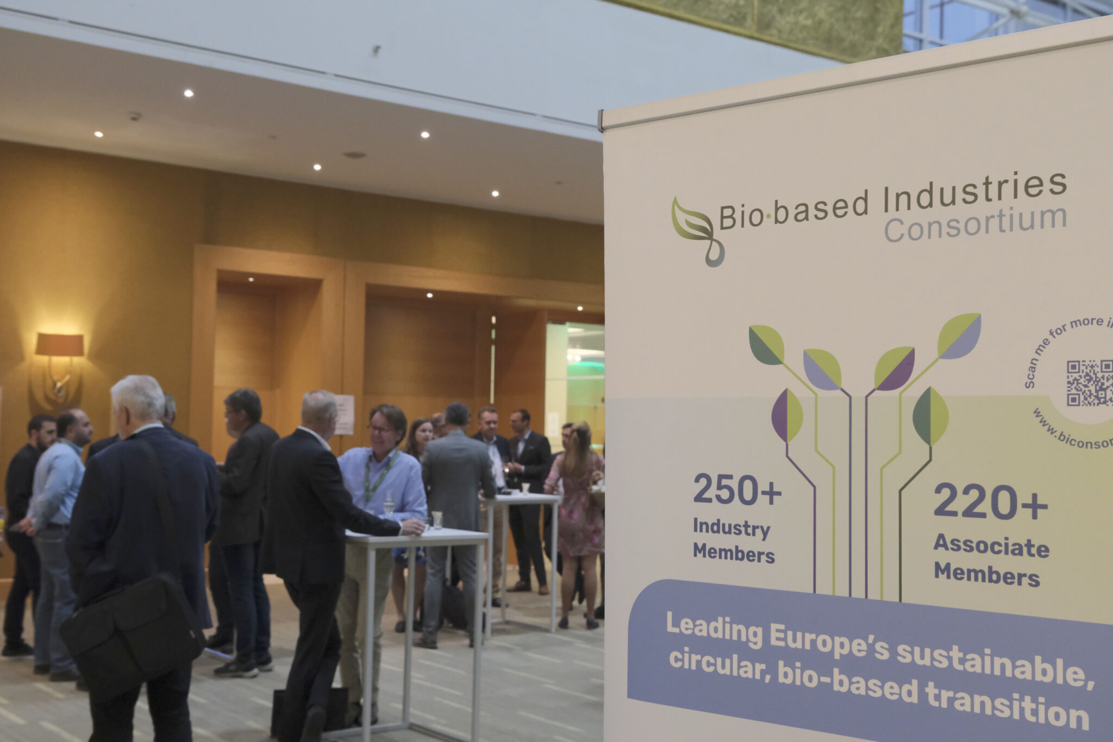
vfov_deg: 34.2
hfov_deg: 49.5
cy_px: 371
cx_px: 556
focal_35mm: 39
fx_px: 1206
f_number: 4
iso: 3200
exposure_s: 1/80
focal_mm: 26.2
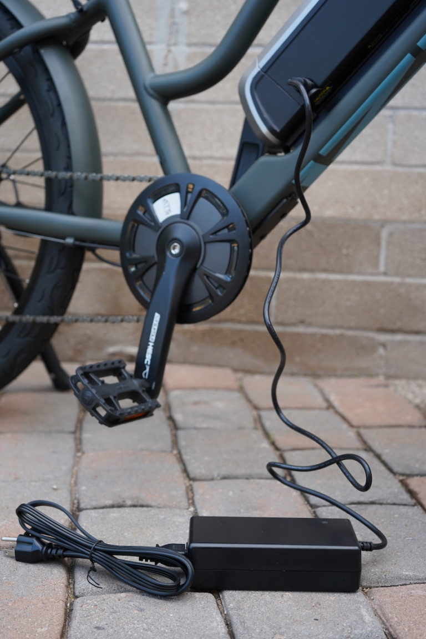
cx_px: 213
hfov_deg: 29.2
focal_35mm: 46
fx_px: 816
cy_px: 320
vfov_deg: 42.7
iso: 500
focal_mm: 46
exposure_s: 1/160
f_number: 4.5
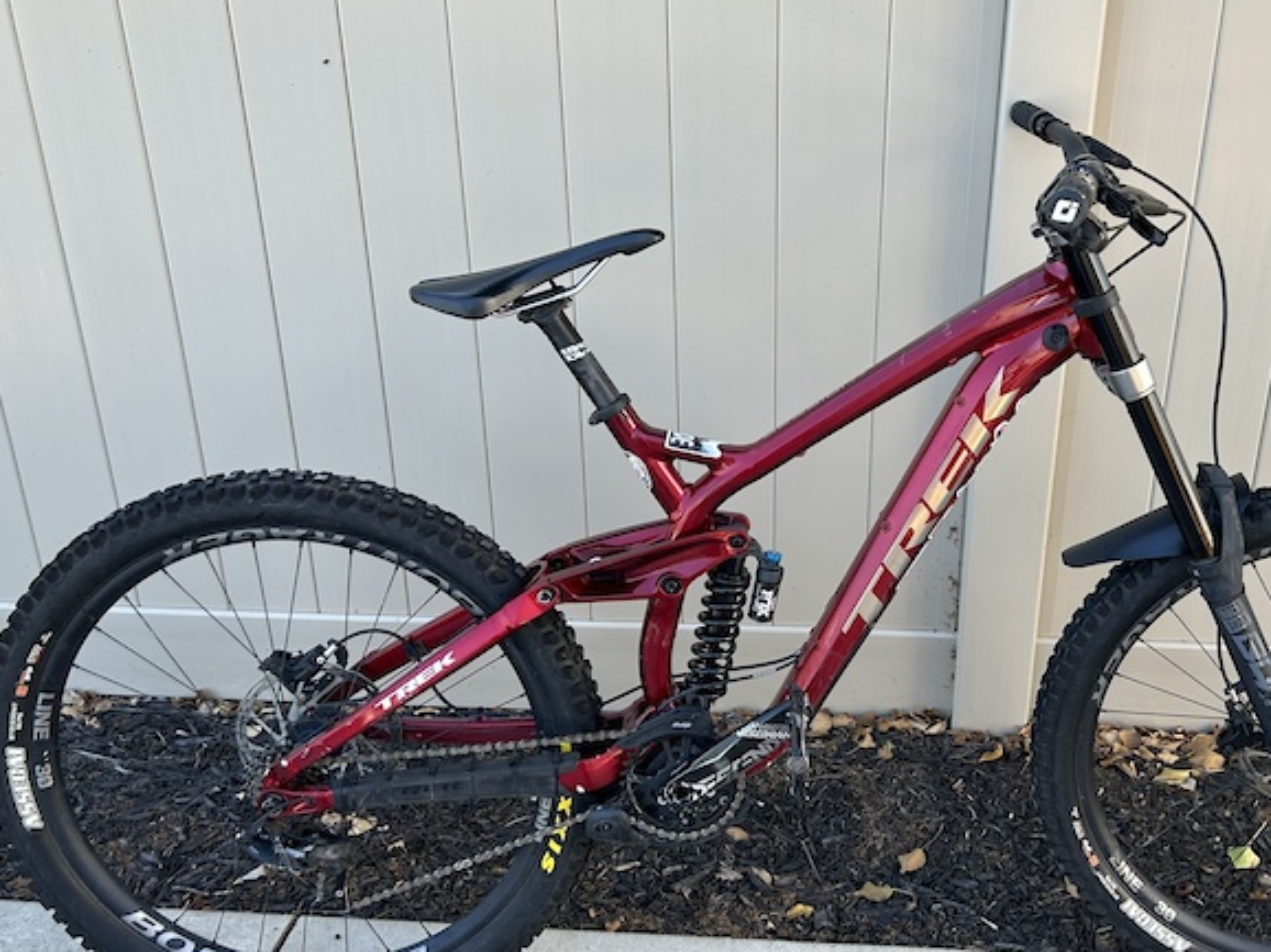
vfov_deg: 39.6
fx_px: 1321
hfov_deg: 50.6
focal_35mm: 36
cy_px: 440
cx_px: 831
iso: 50
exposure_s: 1/448
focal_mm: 5.7
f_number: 1.5
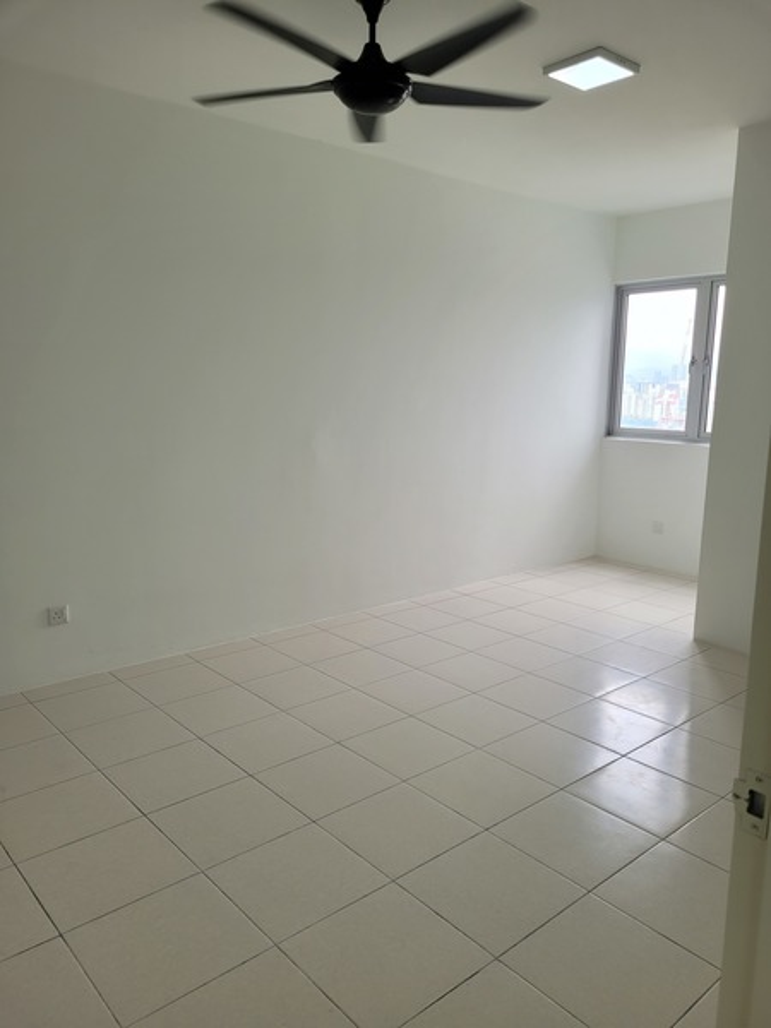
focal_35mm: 26
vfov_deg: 67.3
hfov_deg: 53.1
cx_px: 386
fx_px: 772
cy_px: 514
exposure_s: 1/198
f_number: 1.8
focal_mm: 5.4
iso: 40
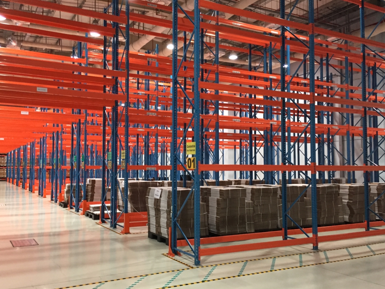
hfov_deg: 55.3
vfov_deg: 42.9
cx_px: 176
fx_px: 367
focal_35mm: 33
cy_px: 148
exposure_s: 1/30
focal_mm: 4.15
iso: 160
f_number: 2.2
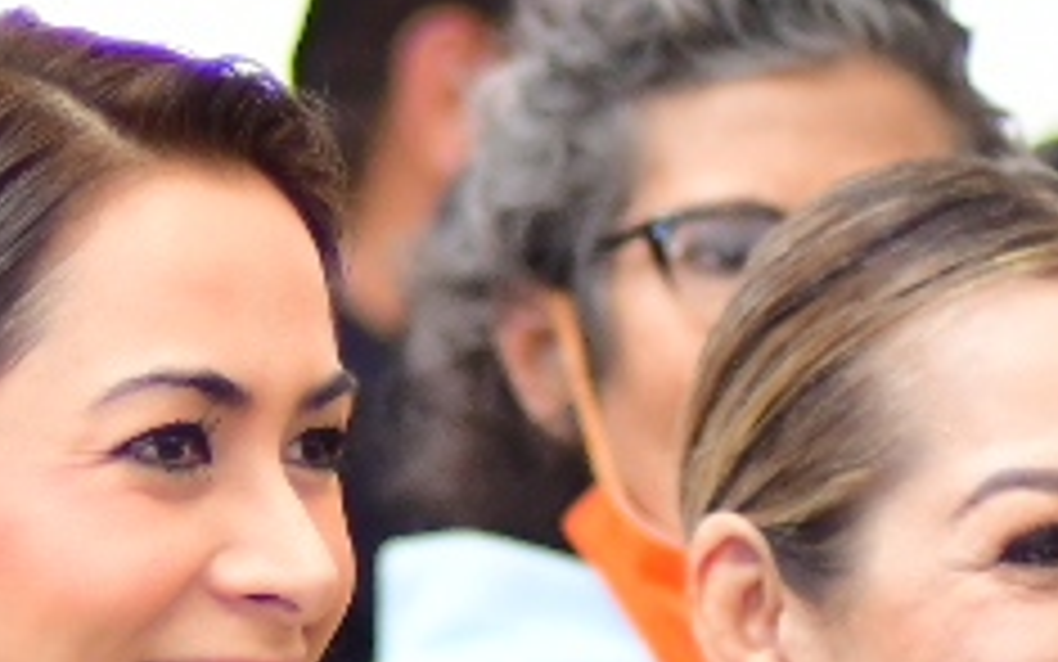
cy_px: 757
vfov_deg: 3.7
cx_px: 189
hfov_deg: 6.0
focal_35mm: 351
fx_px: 10123
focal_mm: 50
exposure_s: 1/1600
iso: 1000
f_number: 1.4
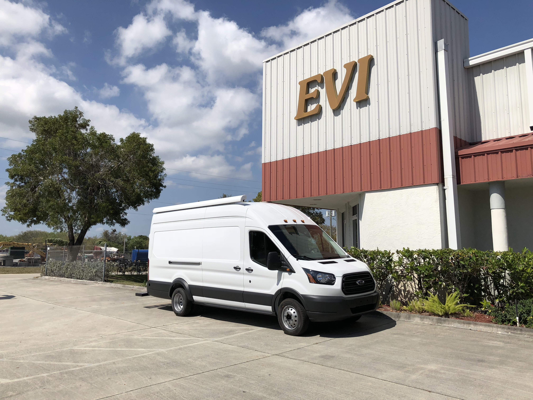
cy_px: 200
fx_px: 431
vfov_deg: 49.7
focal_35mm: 28
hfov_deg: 63.4
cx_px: 266
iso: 20
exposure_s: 1/4808
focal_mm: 4
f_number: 1.8
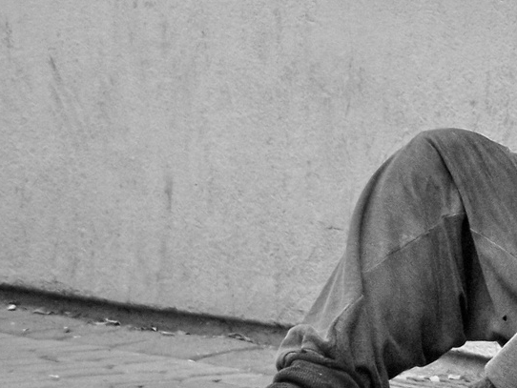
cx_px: 604
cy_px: 142
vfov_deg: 1.5
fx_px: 15061
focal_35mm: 1008
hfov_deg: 2.0
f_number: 3.7
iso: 160
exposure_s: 1/320
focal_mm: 63
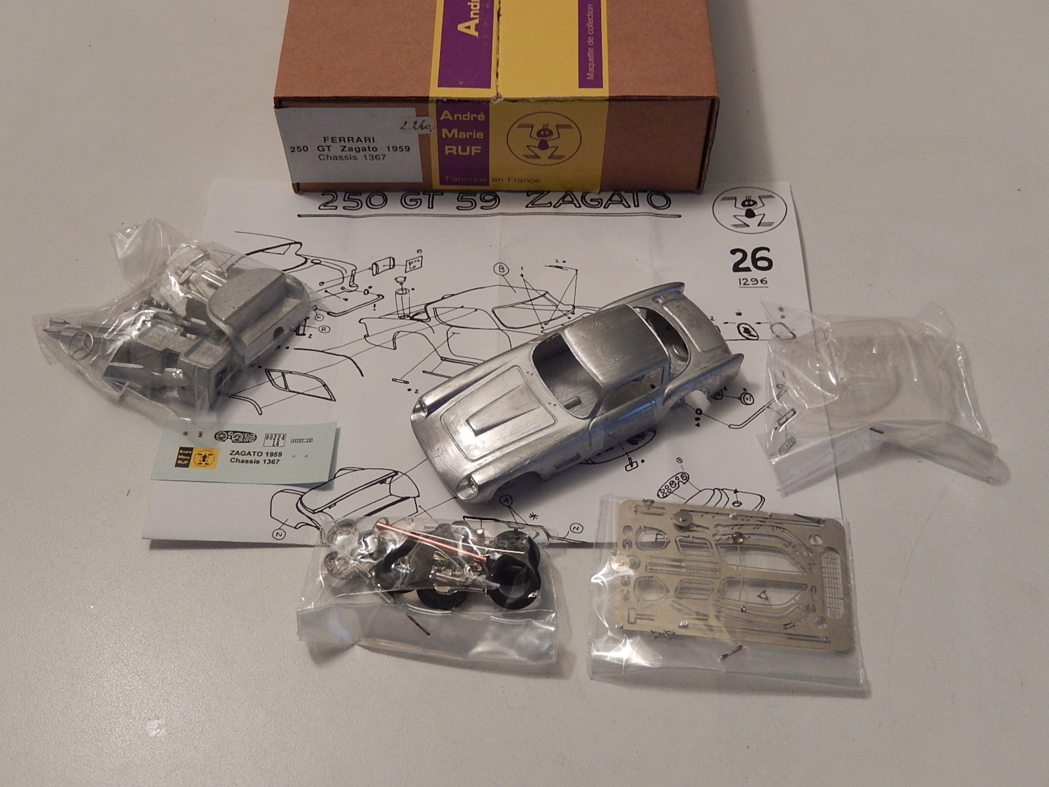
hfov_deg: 45.8
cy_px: 394
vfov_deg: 35.1
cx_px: 524
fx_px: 1242
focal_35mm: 41
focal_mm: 7.3
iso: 400
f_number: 4.2
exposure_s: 1/15
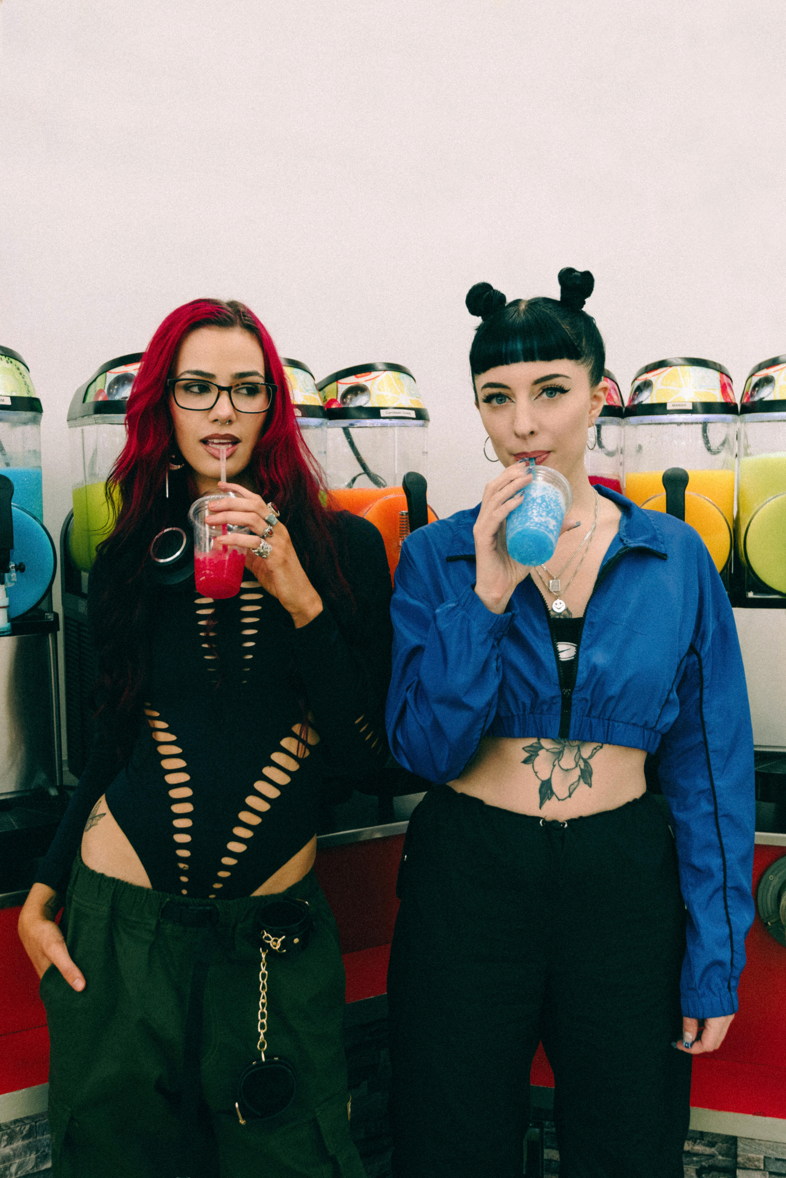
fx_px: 1146
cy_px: 589
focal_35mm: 35
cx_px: 393
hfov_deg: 37.9
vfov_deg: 54.4
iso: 640
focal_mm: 35
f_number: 4
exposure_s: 1/100
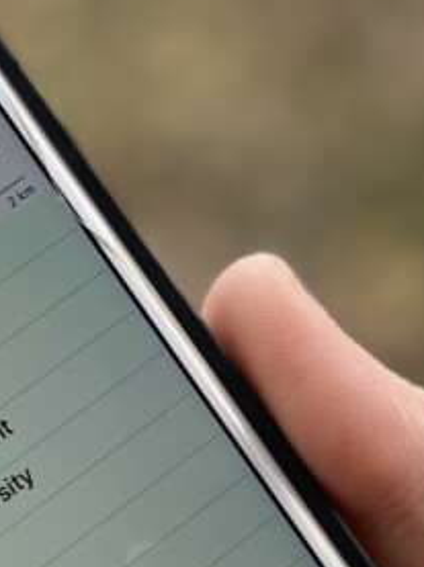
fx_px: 3077
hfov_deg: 7.9
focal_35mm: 188
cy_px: 434
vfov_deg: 10.5
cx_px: 109
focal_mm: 6
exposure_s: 1/141
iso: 20
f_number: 2
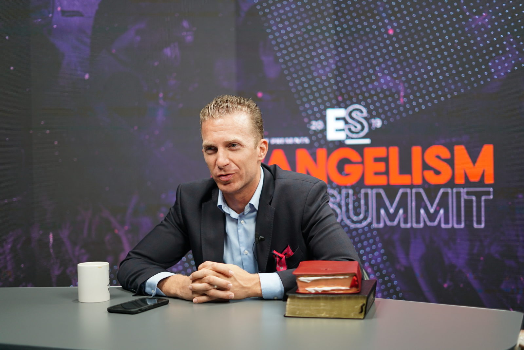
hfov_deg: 39.6
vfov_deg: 27.0
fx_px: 728
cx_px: 262
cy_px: 175
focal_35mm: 50
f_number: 1.8
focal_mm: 50
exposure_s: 1/125
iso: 400
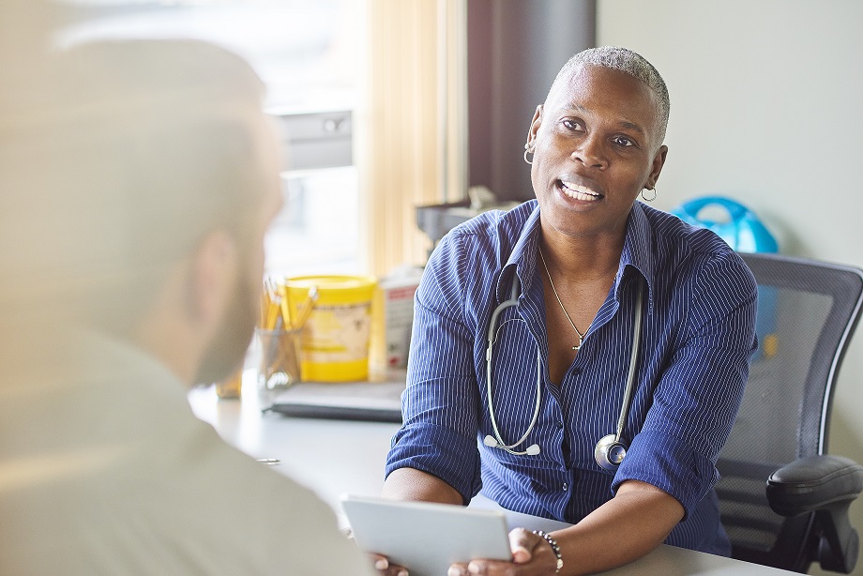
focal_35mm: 85
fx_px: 2038
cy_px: 288
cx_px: 432
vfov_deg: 16.1
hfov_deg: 23.9
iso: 1000
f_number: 2.8
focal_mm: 85
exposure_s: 1/200
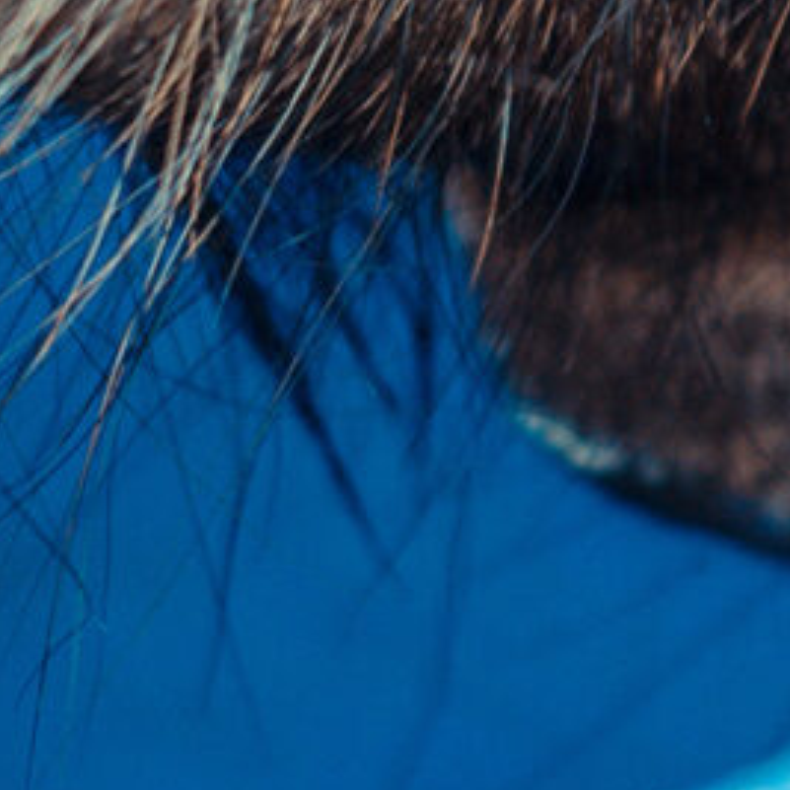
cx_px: 1669
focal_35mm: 1225
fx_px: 31629
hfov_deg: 1.4
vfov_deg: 1.4
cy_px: -599
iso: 800
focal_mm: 150
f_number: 3.5
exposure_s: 1/800
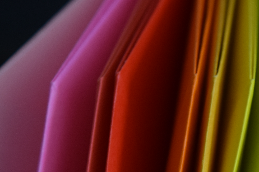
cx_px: 190
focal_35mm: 203
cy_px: 211
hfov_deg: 10.1
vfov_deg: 6.7
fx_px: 1460
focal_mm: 48
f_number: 5.3
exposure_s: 1/80
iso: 400
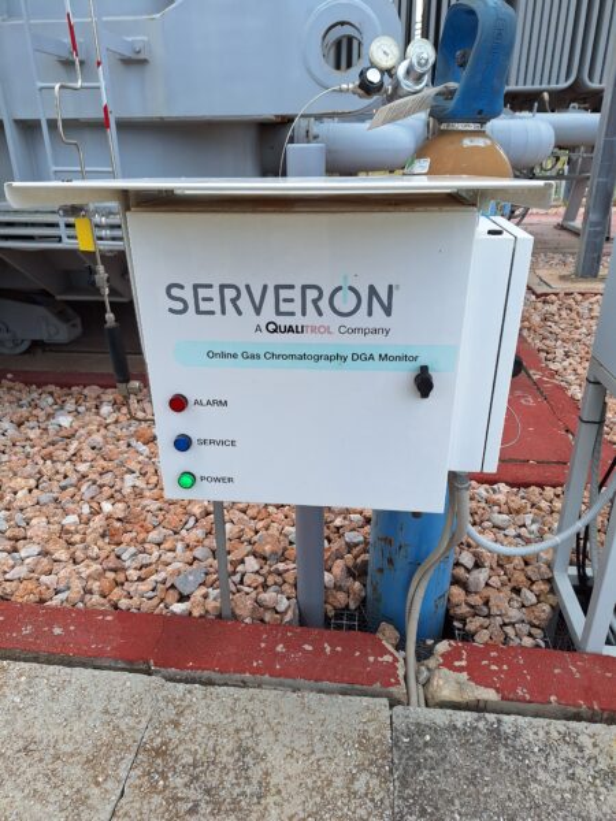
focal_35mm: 23
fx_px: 546
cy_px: 410
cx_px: 308
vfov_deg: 73.9
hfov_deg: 58.9
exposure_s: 1/479
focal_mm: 5.54
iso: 40
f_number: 1.8
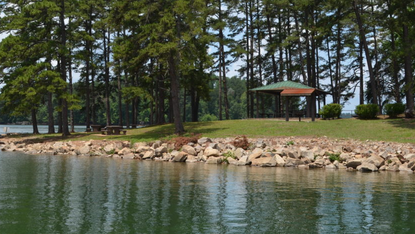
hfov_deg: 35.4
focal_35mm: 59
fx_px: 649
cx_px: 190
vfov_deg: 20.1
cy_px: 46
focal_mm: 26
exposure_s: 1/250
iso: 100
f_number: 8
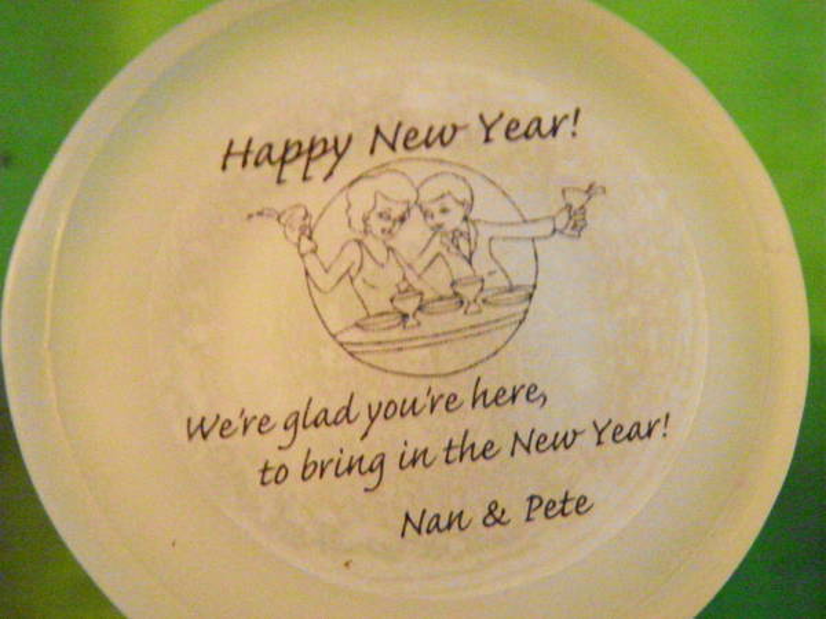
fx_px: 1050
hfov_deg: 42.9
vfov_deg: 32.9
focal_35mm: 44
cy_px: 310
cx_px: 413
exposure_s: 1/2
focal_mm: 7.9
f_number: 3.3
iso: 1600
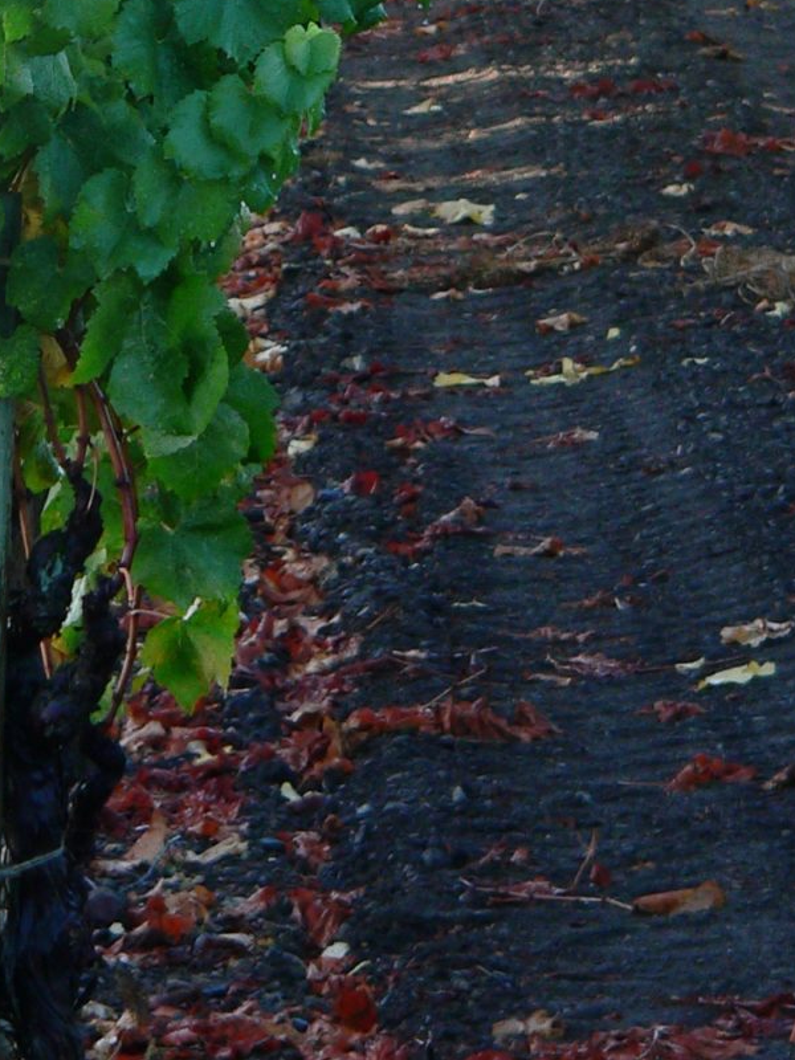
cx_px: 90
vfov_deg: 5.0
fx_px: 12065
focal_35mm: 394
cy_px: -20
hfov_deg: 3.8
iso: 80
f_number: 2.8
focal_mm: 25.7
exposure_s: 1/125
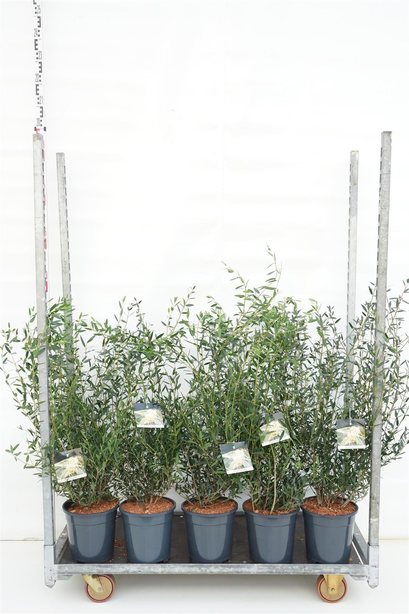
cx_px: 204
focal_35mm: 39
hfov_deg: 34.2
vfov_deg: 49.6
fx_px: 665
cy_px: 307
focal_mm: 39
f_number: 6.3
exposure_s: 1/100
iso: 640
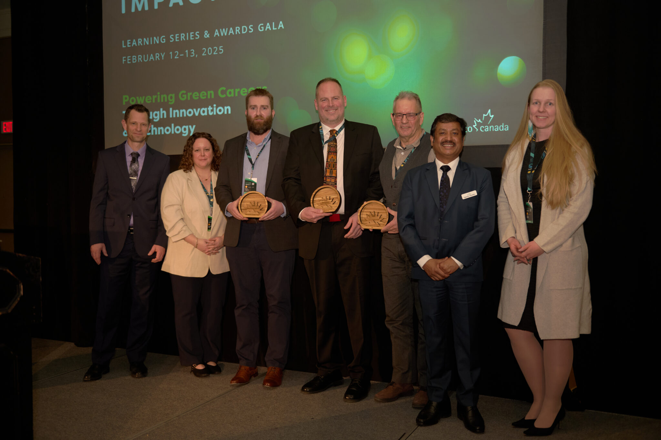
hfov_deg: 53.2
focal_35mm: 36
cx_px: 330
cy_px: 220
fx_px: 661
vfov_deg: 36.8
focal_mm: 36
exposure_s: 1/125
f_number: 2.8
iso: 500
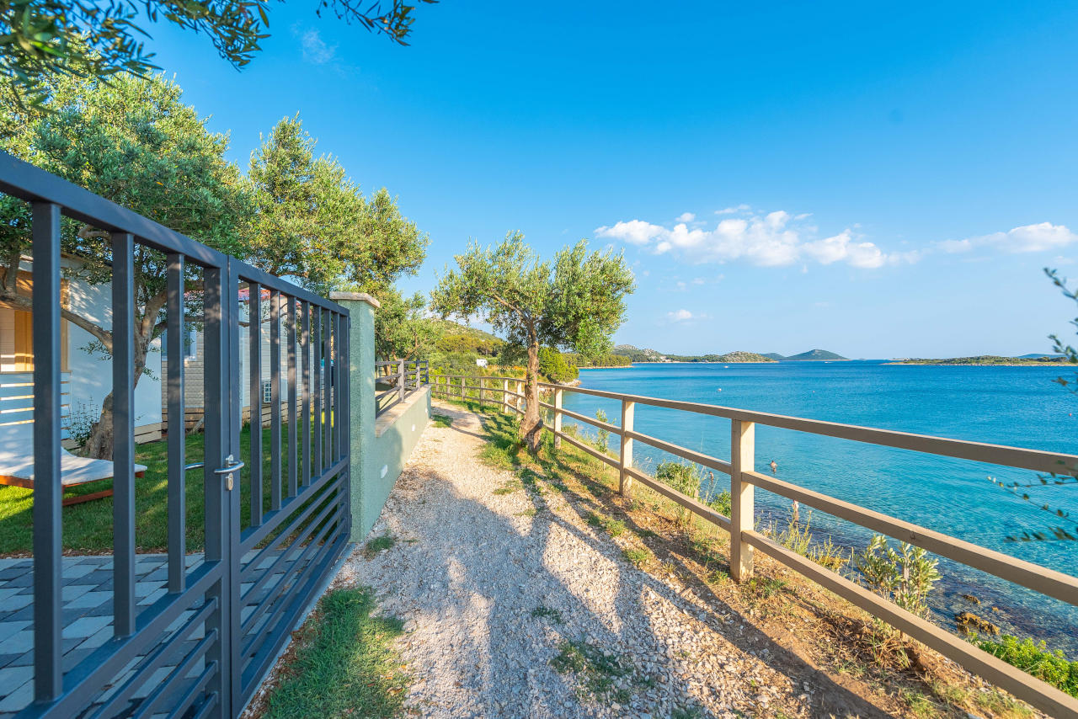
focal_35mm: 14
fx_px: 419
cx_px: 539
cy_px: 360
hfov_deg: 104.2
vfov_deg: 81.2
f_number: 5.6
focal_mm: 14
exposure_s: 1/1000
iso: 400
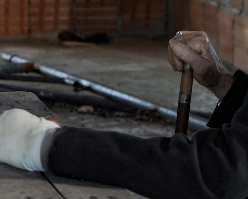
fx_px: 1813
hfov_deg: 7.8
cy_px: 17
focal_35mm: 247
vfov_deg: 6.3
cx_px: 66
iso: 640
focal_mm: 70
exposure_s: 1/350
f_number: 6.7
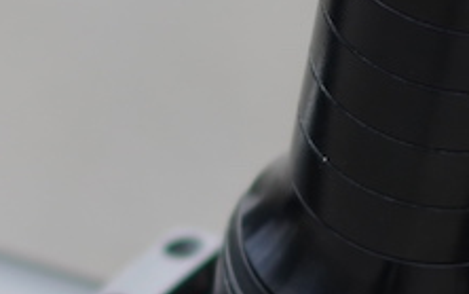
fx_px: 4299
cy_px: 39
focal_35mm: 336
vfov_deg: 3.9
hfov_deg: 6.2
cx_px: 171
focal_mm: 35
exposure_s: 1/2500
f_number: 1.8
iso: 100
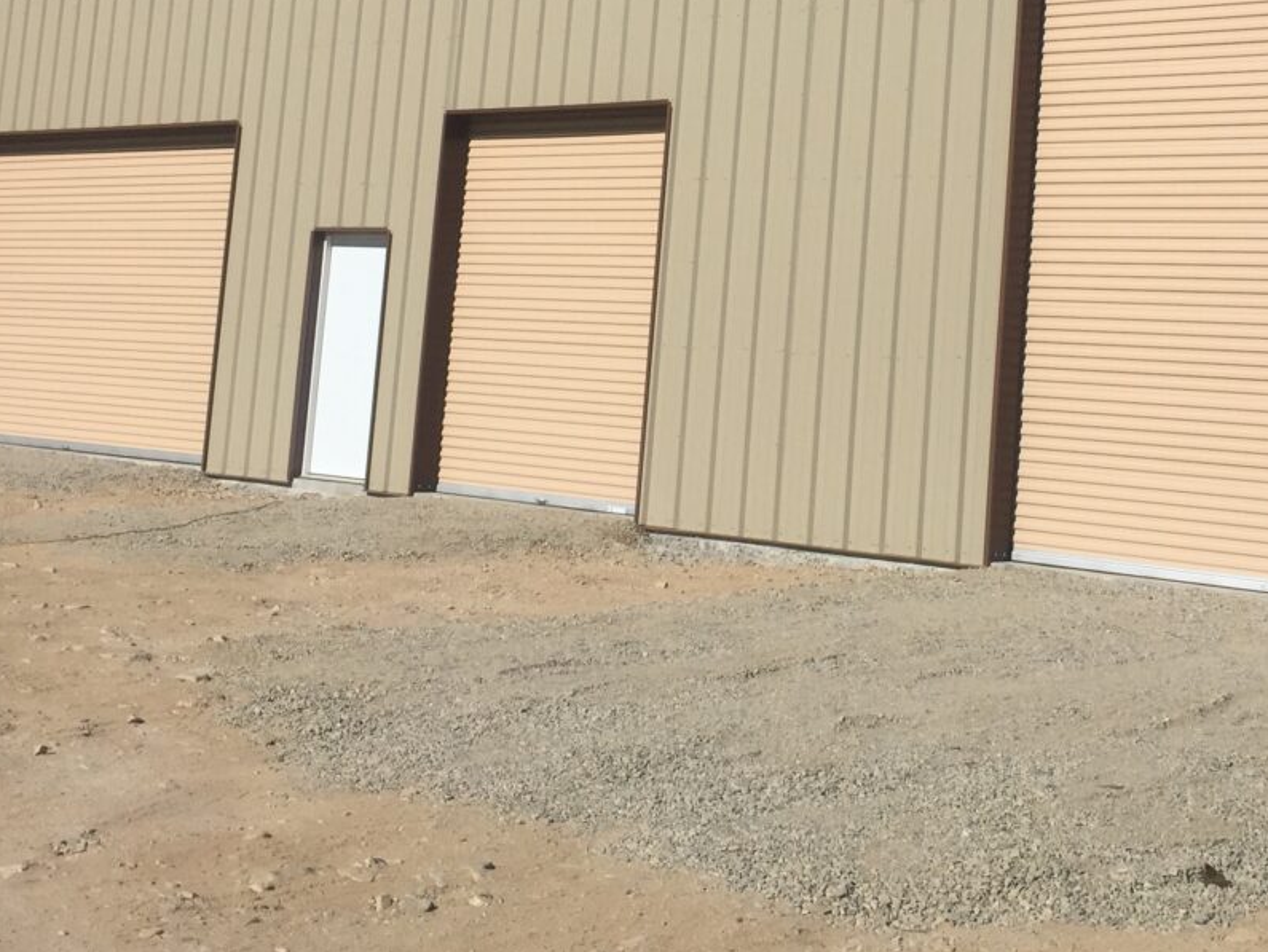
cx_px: 801
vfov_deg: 25.6
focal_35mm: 56
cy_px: 167
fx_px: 2052
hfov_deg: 34.1
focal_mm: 4.15
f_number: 2.2
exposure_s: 1/4950
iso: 32
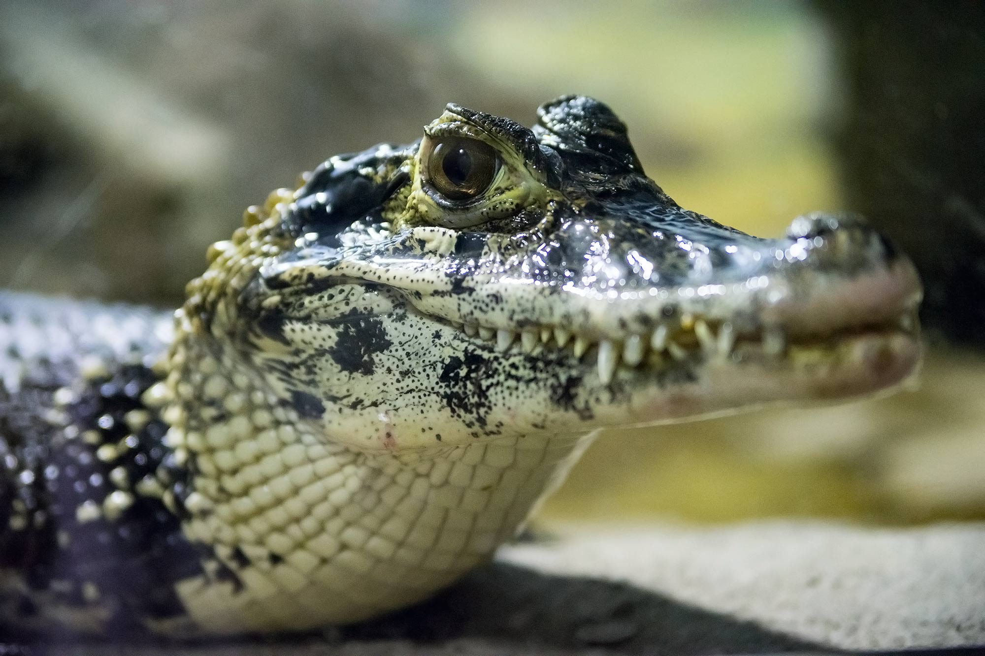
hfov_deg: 27.0
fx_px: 2052
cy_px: 328
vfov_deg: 18.2
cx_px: 492
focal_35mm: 75
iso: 6400
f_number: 2.8
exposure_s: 1/500
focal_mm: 75
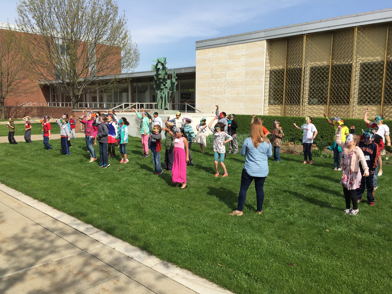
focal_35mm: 29
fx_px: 328
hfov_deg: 61.7
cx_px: 196
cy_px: 147
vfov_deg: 48.2
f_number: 2.2
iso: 32
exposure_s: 1/2326
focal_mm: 4.15
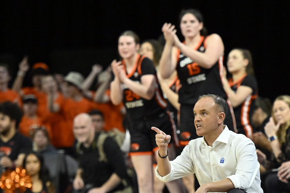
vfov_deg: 3.3
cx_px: 184
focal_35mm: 417
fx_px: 3357
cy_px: 148
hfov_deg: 4.9
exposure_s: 1/2000
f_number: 3.2
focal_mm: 175
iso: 3200
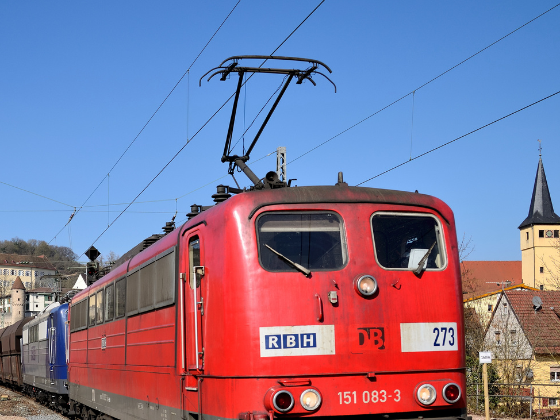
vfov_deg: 27.3
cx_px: 201
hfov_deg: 35.9
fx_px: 858
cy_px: 289
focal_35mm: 53
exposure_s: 1/800
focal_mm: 22
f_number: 5
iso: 100
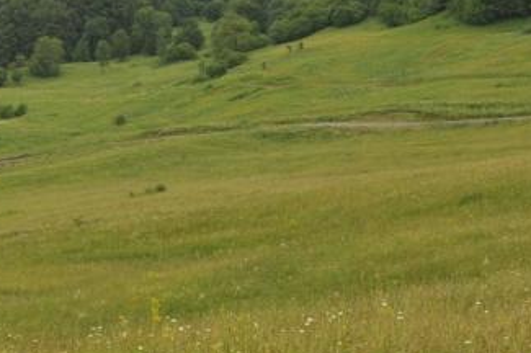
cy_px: -36
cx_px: -25
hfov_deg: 22.8
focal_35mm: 85
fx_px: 1252
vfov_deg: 15.6
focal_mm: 18
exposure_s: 1/250
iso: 500
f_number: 8
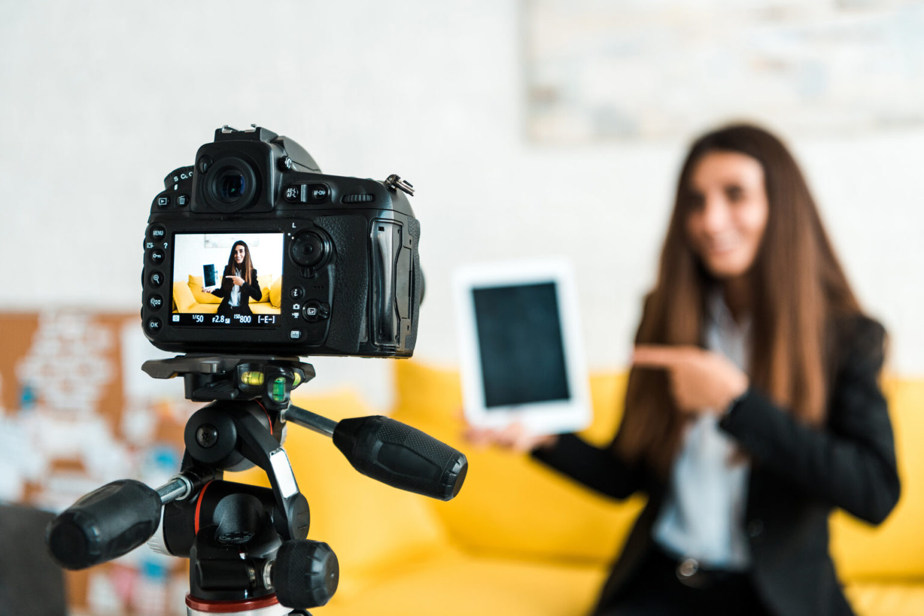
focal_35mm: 50
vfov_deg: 27.0
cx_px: 462
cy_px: 308
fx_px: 1284
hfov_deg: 39.6
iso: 200
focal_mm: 50
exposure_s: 1/125
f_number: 3.2
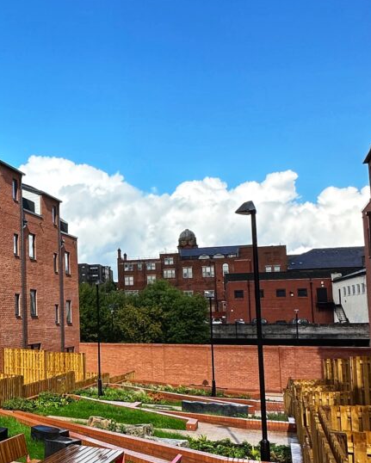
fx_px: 535
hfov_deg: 33.1
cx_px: -45
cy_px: 283
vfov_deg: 46.5
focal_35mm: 39
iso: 40
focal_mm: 2.22
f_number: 2.2
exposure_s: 1/861
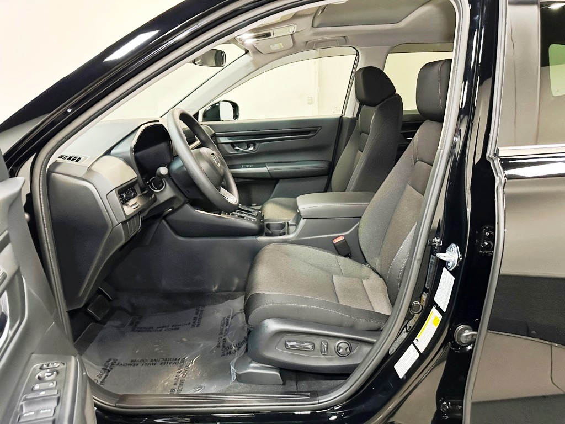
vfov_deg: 56.8
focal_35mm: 24
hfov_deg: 71.6
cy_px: 212
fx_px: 392
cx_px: 282
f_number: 1.78
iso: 1000
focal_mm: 6.86
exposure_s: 1/40
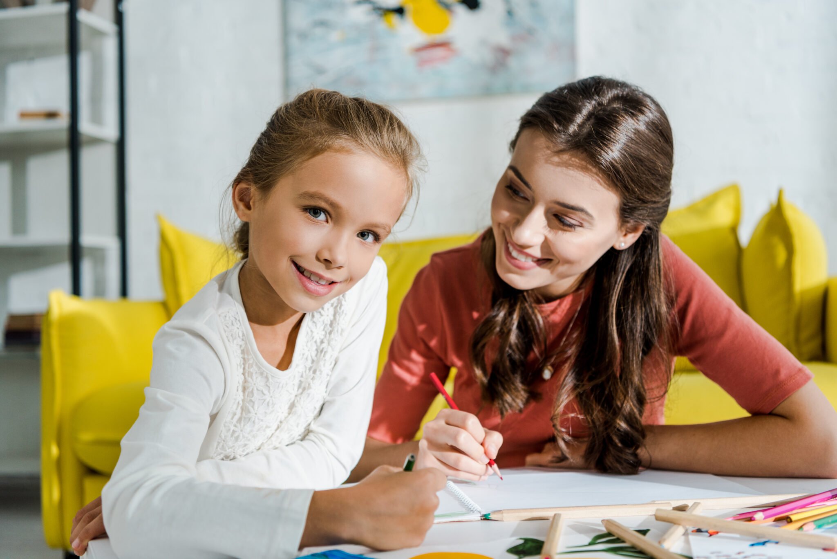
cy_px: 280
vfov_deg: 29.9
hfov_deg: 43.6
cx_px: 418
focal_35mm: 45
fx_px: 1047
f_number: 3.2
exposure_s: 1/160
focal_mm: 45
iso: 160
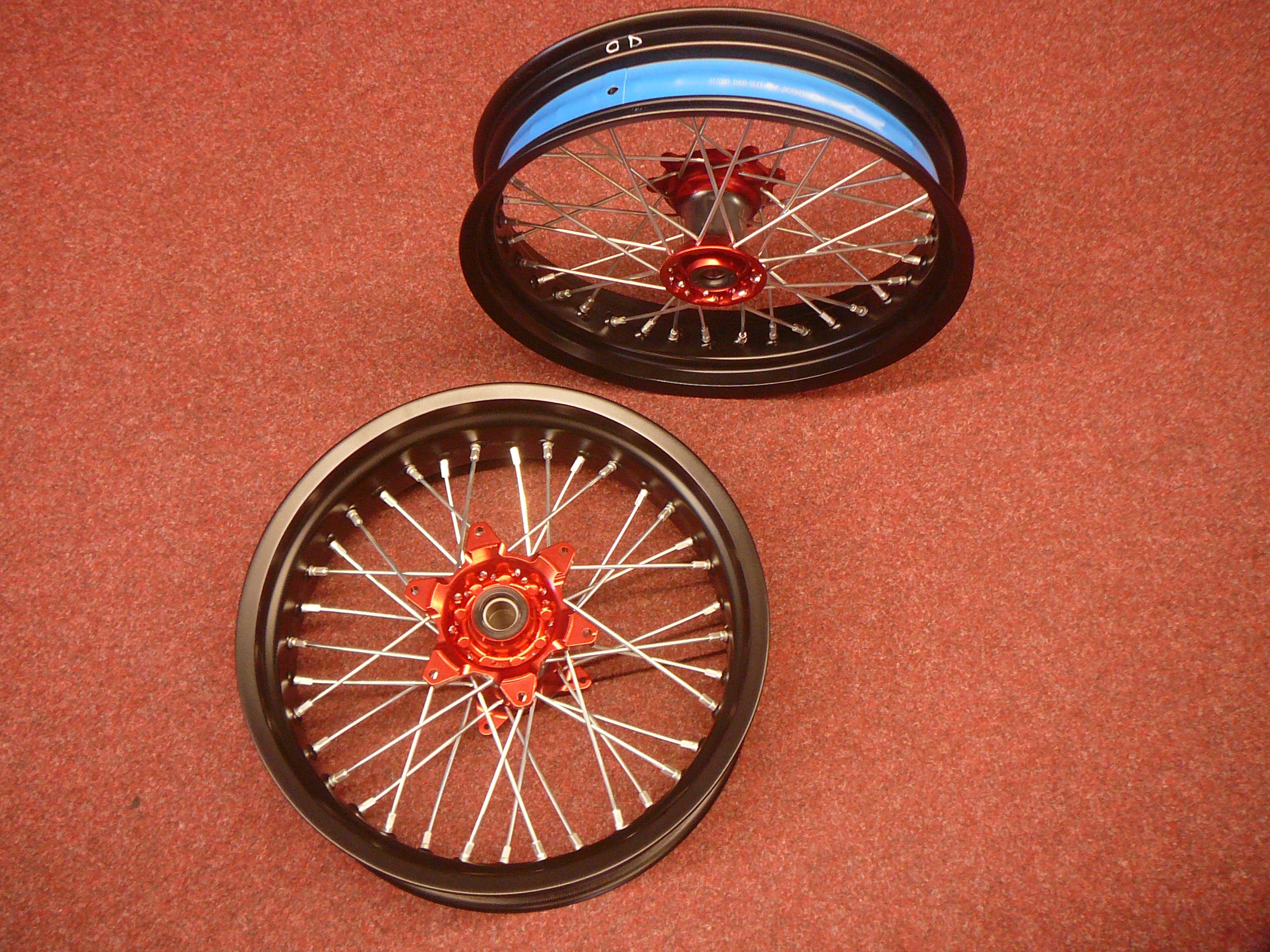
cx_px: 635
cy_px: 476
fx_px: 1284
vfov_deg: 40.7
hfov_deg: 52.6
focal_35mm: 35
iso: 200
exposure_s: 1/8
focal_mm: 5.2
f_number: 2.8
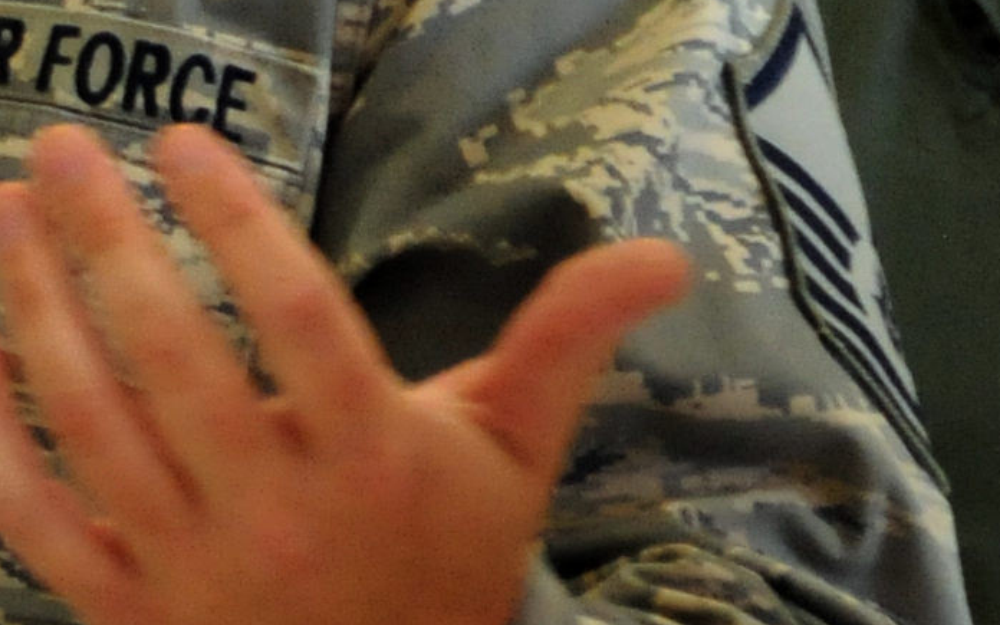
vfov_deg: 2.1
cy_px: -1029
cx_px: -1852
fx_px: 16655
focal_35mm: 611
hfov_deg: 3.4
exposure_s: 1/125
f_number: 5
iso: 1000
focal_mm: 65
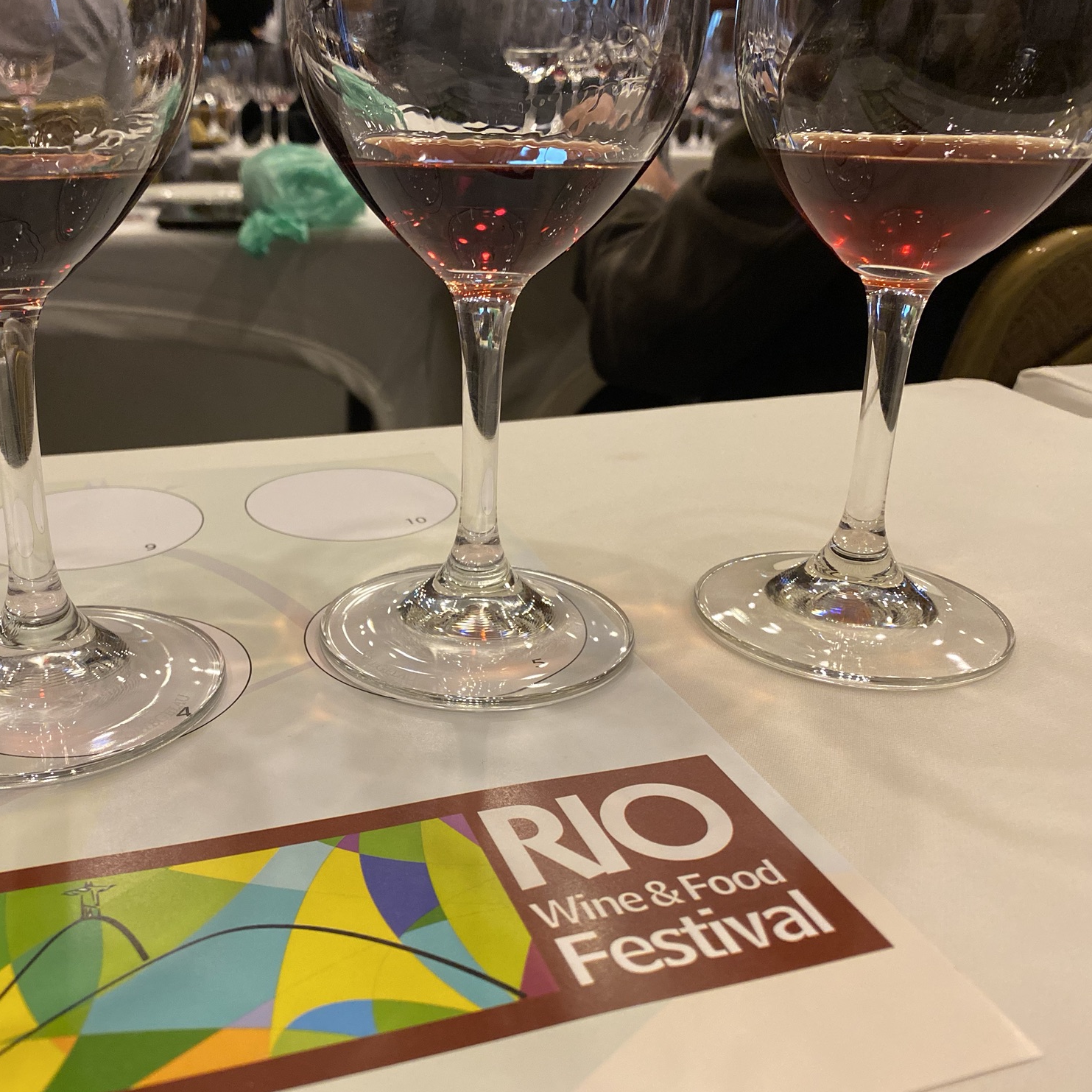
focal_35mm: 31
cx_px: 427
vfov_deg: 52.5
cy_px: 544
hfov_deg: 52.1
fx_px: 1106
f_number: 1.8
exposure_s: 1/60
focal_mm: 4.25
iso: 250
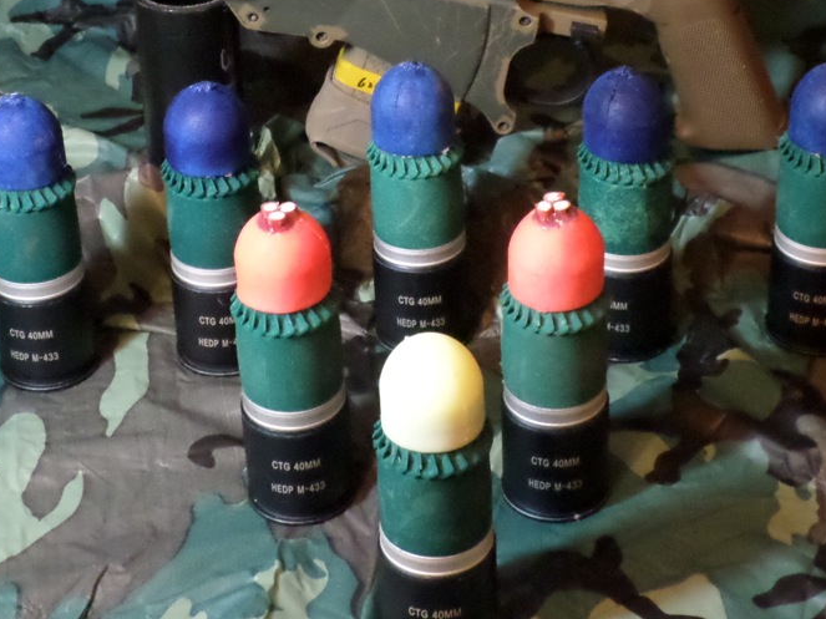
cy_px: 81
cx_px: 421
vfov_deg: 17.5
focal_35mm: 83
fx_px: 1980
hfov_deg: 23.6
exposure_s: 1/15
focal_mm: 7.8
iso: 640
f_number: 3.2
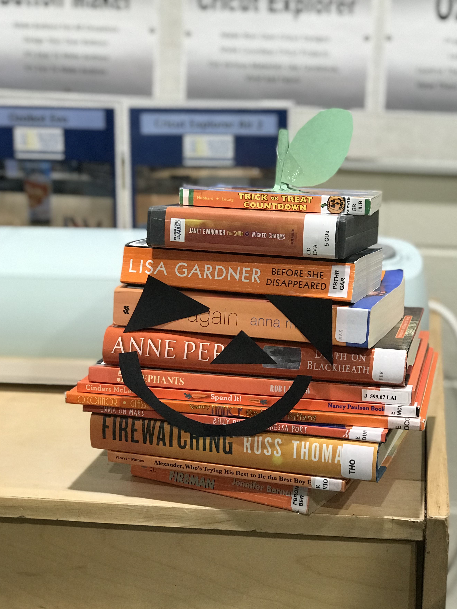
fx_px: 1144
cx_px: 253
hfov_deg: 22.6
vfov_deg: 29.8
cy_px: 313
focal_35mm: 65
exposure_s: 1/60
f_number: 2.8
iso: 125
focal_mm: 6.6
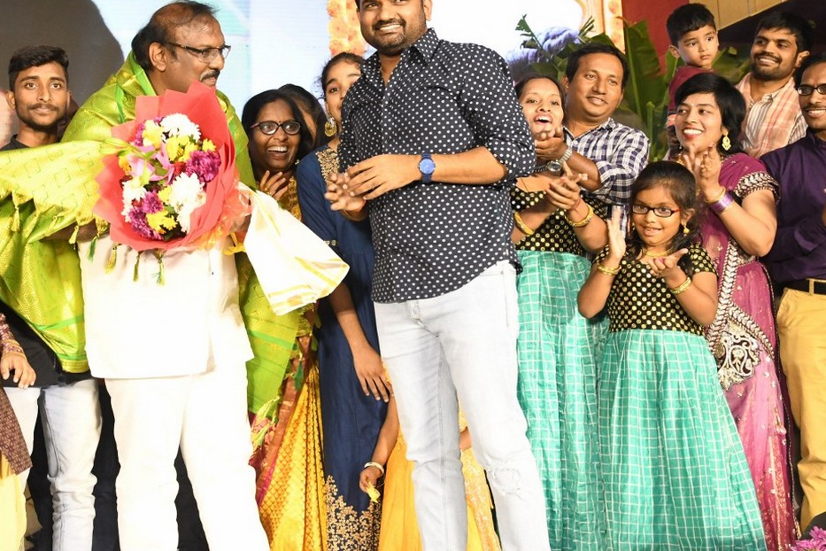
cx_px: 219
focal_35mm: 59
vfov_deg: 22.9
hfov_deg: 33.3
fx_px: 1354
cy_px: 207
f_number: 8
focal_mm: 34
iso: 4000
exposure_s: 1/125
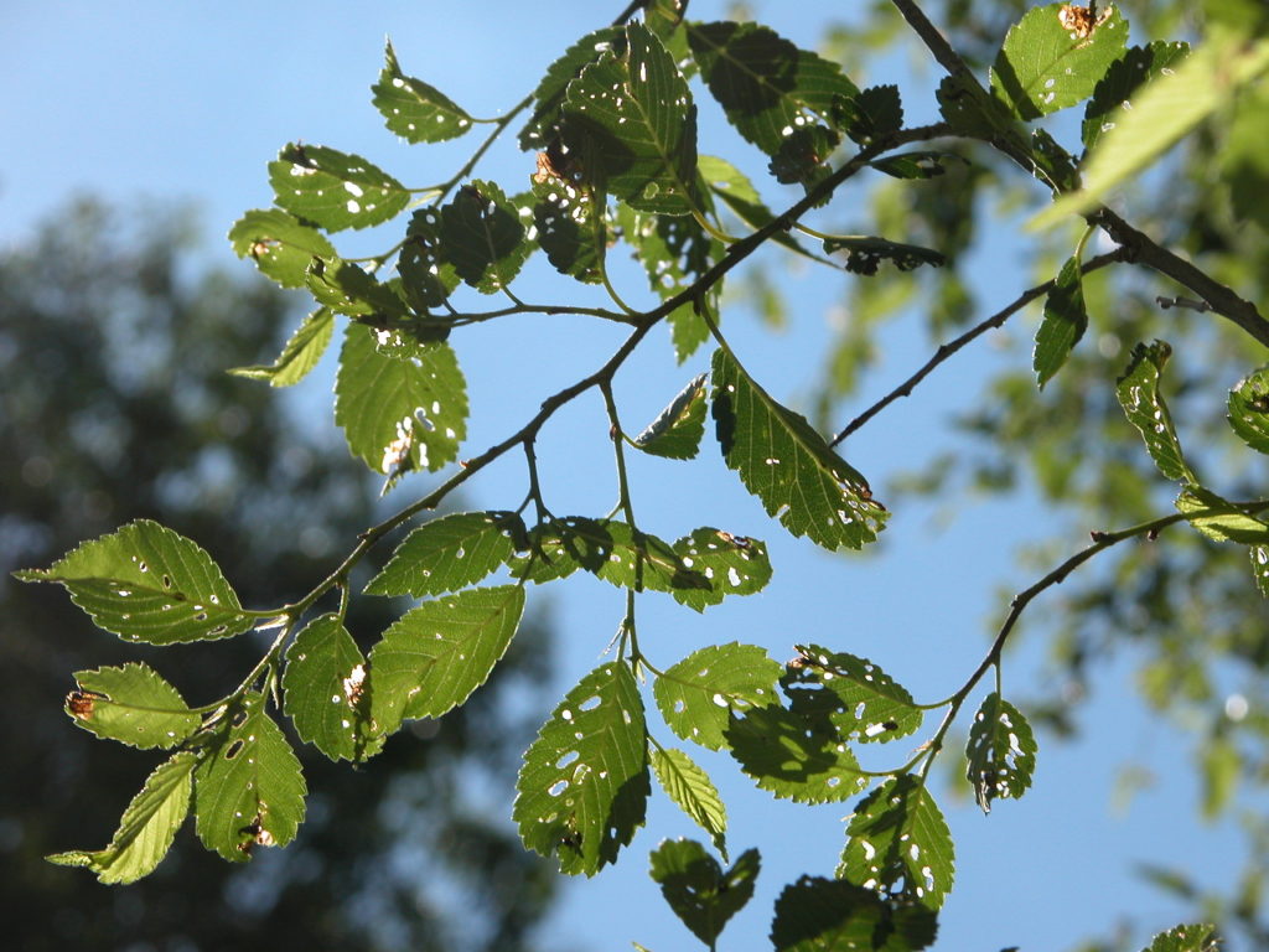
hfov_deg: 12.3
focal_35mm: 161
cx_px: 634
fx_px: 5902
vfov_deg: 9.2
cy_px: 476
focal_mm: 41.1
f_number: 6.2
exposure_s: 1/544
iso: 100
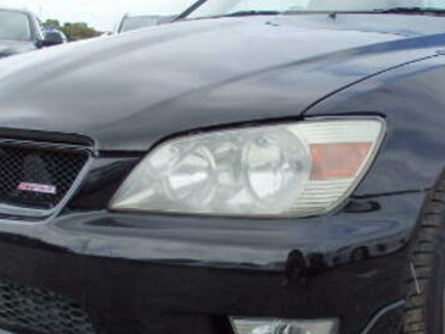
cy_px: 184
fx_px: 707
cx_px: 269
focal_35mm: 55
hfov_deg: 34.8
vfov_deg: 26.5
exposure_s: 1/160
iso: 125
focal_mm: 4.5
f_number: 8.7
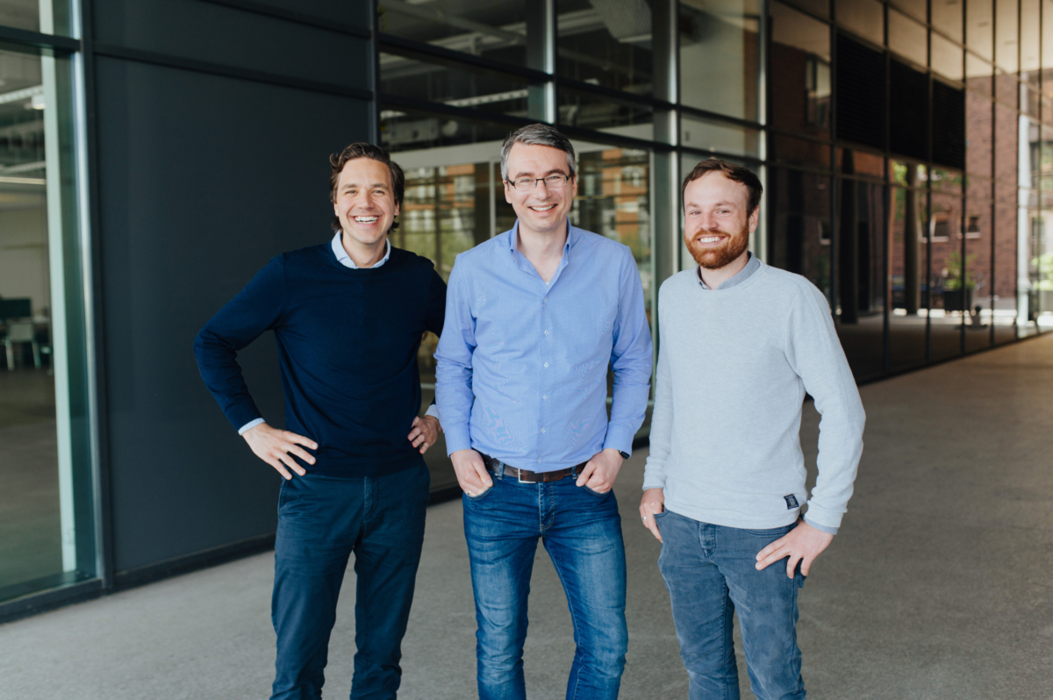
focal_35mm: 35
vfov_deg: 37.8
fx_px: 1023
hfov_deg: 54.5
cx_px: 526
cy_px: 350
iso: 320
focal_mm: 35
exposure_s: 1/640
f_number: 2.2
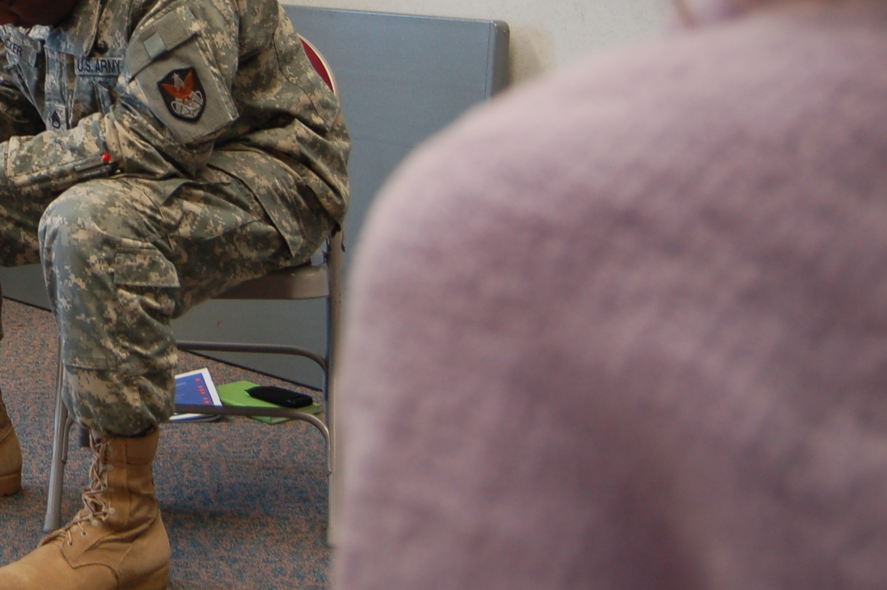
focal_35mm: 80
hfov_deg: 23.8
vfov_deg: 16.6
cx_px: -90
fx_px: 1969
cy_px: -26
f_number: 4
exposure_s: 1/40
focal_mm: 24
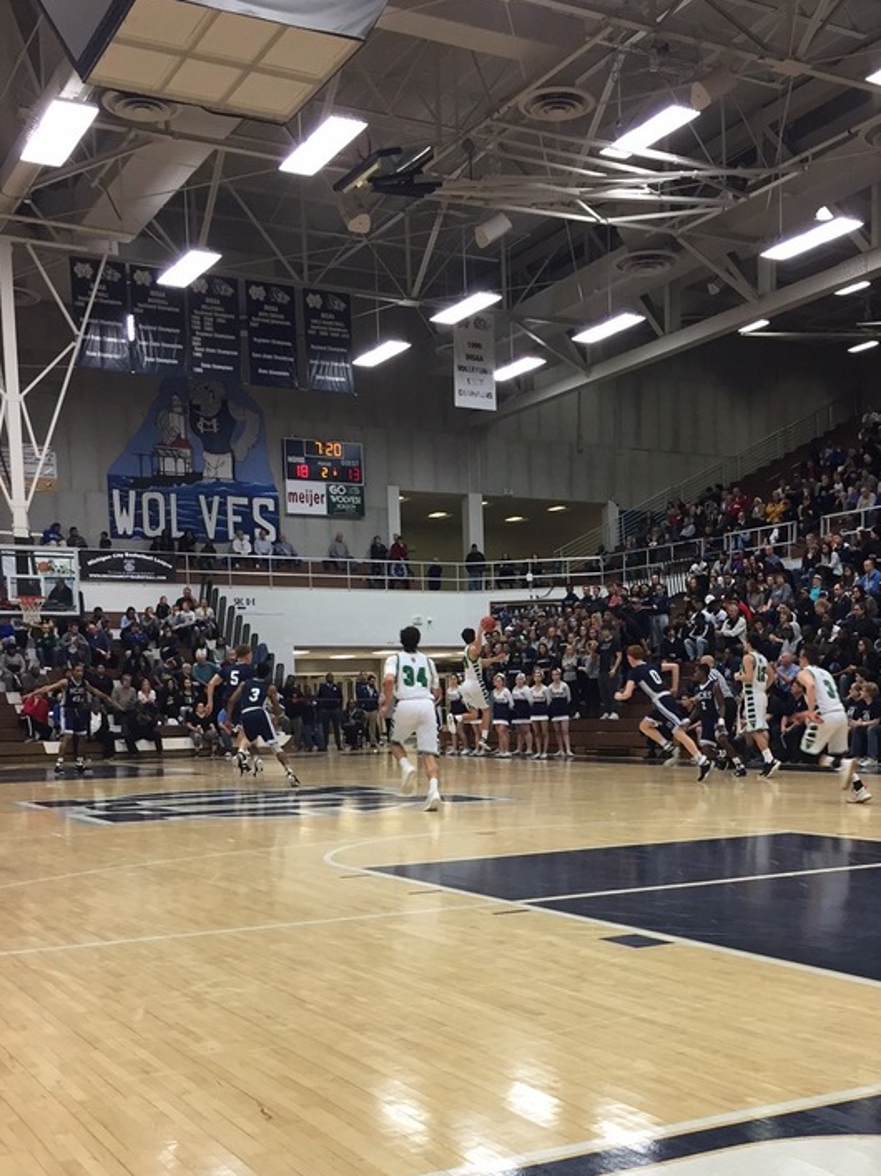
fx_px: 1426
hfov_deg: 34.1
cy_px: 807
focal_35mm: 42
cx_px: 560
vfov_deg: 44.0
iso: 32
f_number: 2.2
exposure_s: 1/30
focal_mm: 4.15
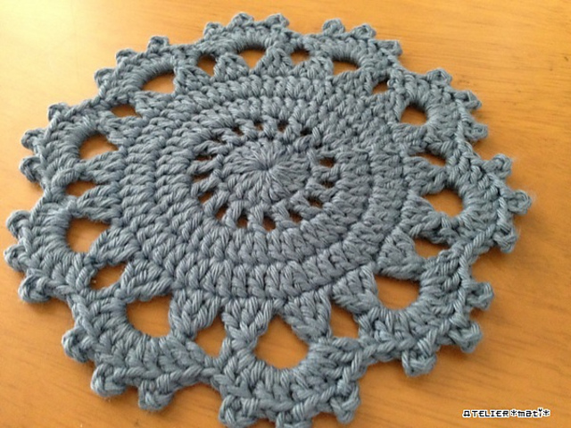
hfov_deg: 55.4
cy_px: 214
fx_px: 544
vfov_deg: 42.9
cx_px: 286
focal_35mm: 33
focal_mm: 4.12
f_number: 2.4
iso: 400
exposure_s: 1/17
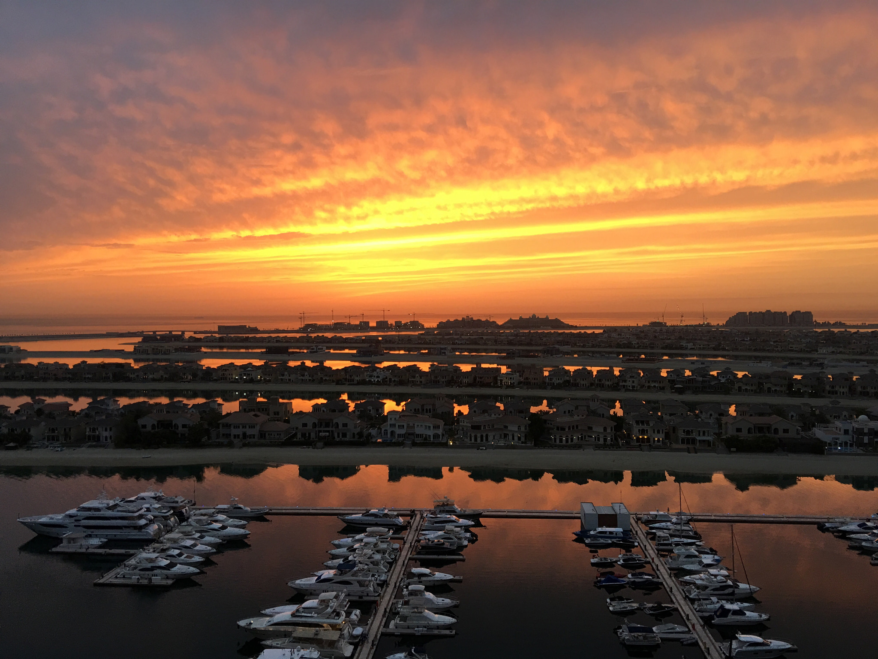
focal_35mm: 29
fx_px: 736
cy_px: 330
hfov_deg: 61.7
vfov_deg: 48.2
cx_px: 439
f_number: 2.2
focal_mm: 4.15
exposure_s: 1/33
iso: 32
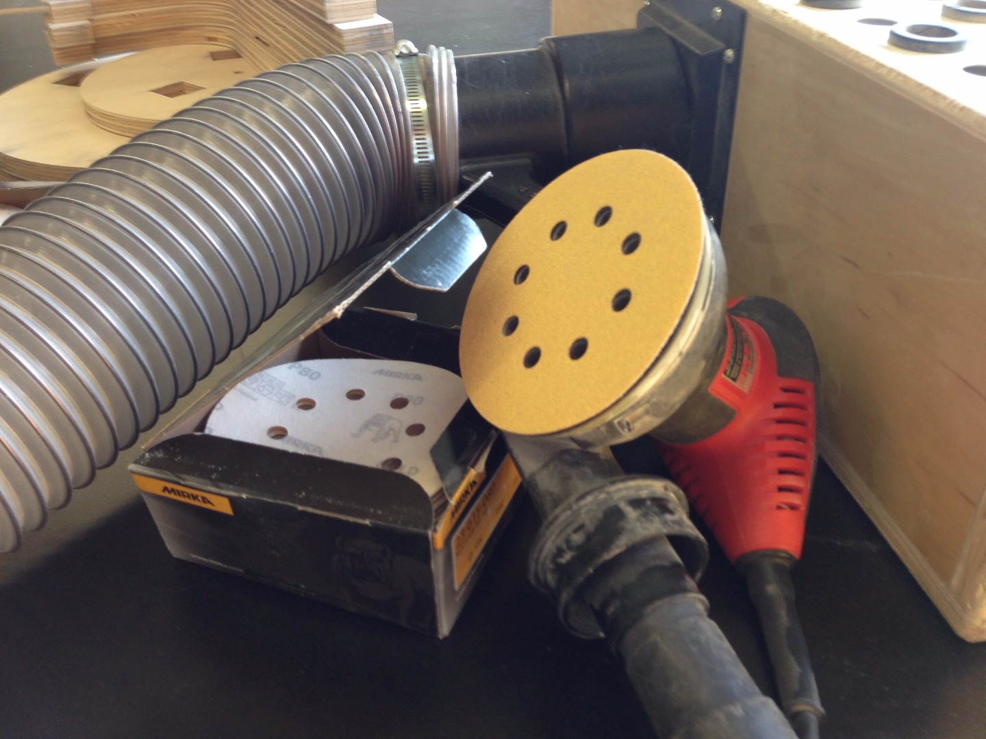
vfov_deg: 42.9
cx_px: 493
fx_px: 940
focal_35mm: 33
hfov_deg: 55.4
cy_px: 370
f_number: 2.4
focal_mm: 4.12
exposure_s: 1/24
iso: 50
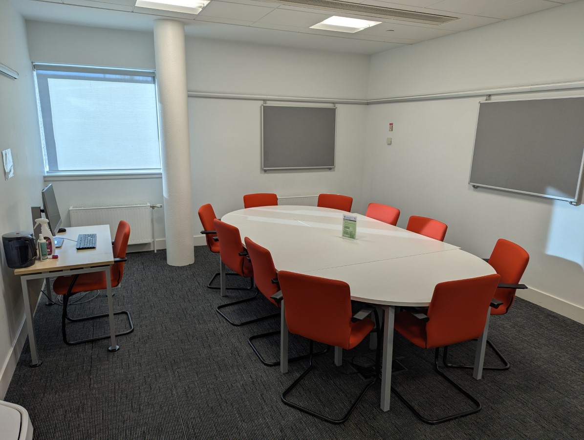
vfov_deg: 56.9
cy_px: 220
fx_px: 406
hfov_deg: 71.5
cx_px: 292
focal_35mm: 24
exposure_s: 1/88.8
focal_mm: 6.81
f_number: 1.85
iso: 41
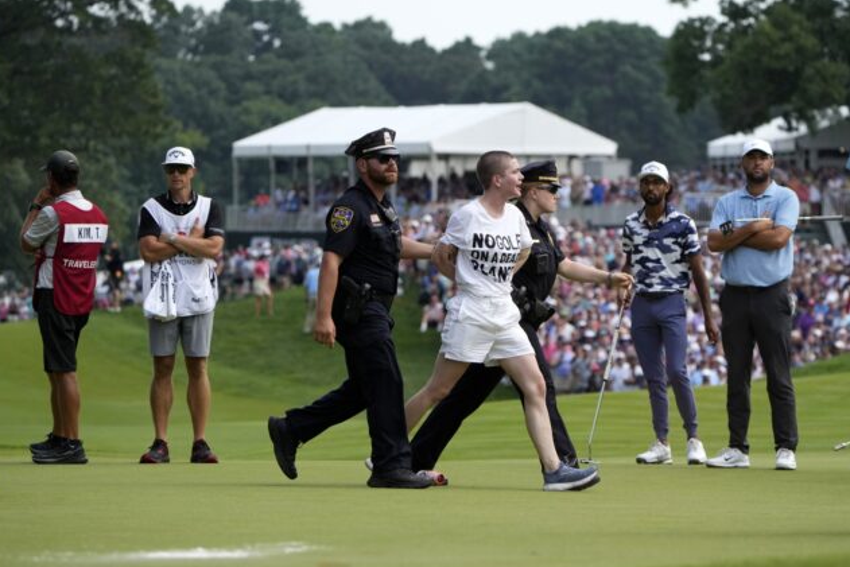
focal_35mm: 219
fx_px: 5172
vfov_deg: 6.3
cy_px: 284
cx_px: 420
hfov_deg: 9.4
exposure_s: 1/1600
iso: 800
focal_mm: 216
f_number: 6.3
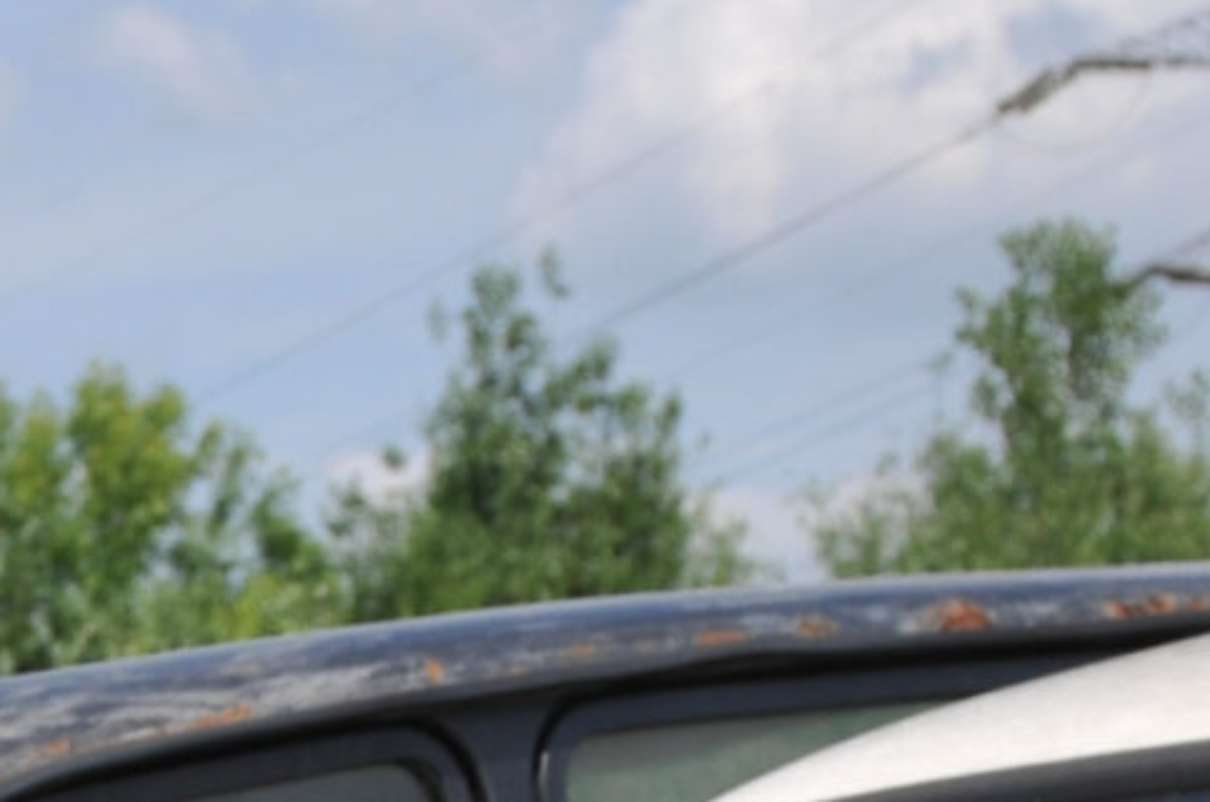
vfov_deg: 6.8
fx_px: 6407
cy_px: 1925
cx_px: -1854
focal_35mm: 191
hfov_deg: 9.4
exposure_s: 1/500
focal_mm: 24
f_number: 6.7
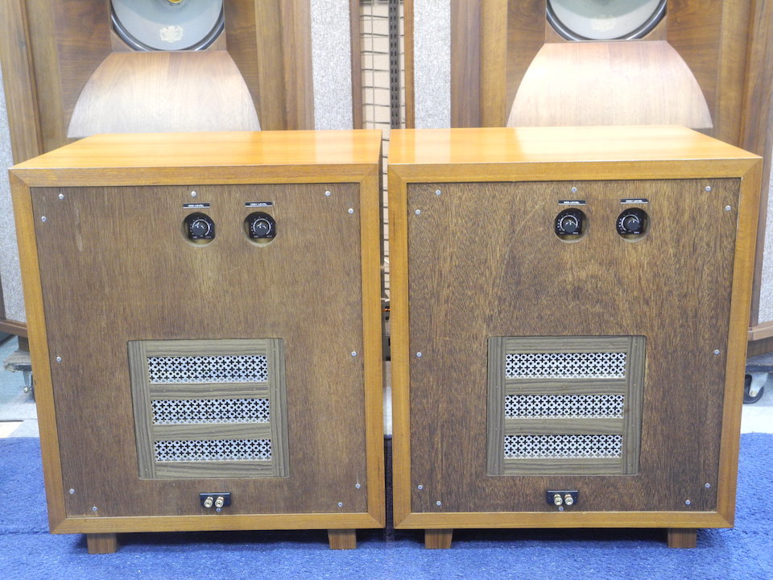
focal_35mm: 45
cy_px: 290
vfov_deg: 32.2
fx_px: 1005
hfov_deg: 42.1
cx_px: 386
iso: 400
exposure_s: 1/6
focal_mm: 9.7
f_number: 3.2
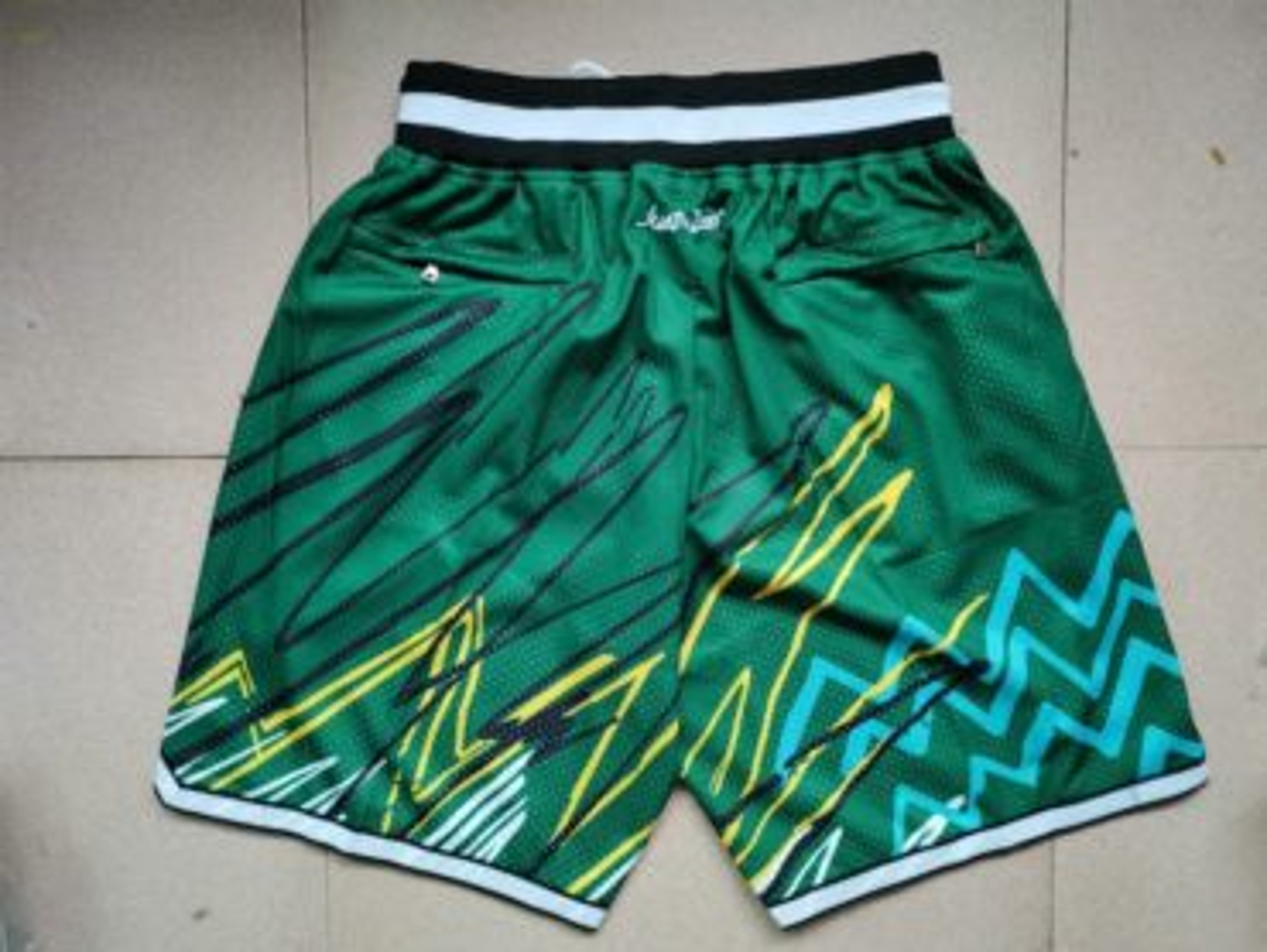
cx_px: 634
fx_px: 952
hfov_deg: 67.3
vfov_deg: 53.1
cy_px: 476
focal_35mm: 26
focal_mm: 4.75
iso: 320
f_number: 1.8
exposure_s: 1/100
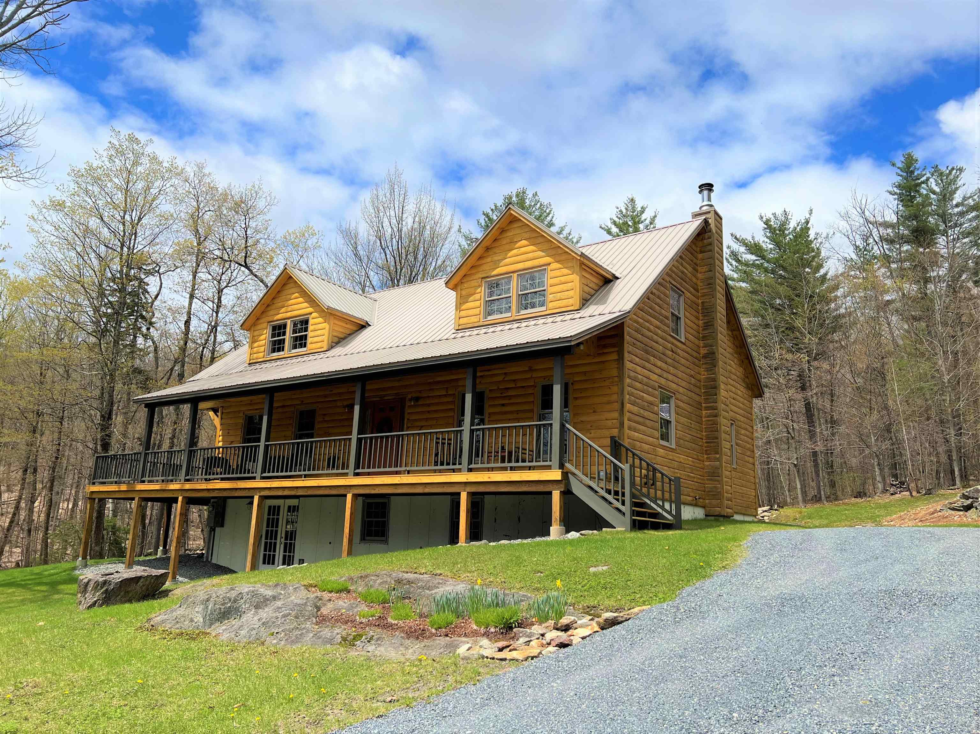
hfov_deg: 67.3
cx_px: 490
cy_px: 367
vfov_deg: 53.1
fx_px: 736
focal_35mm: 26
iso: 50
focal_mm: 5.7
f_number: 1.5
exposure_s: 1/7463
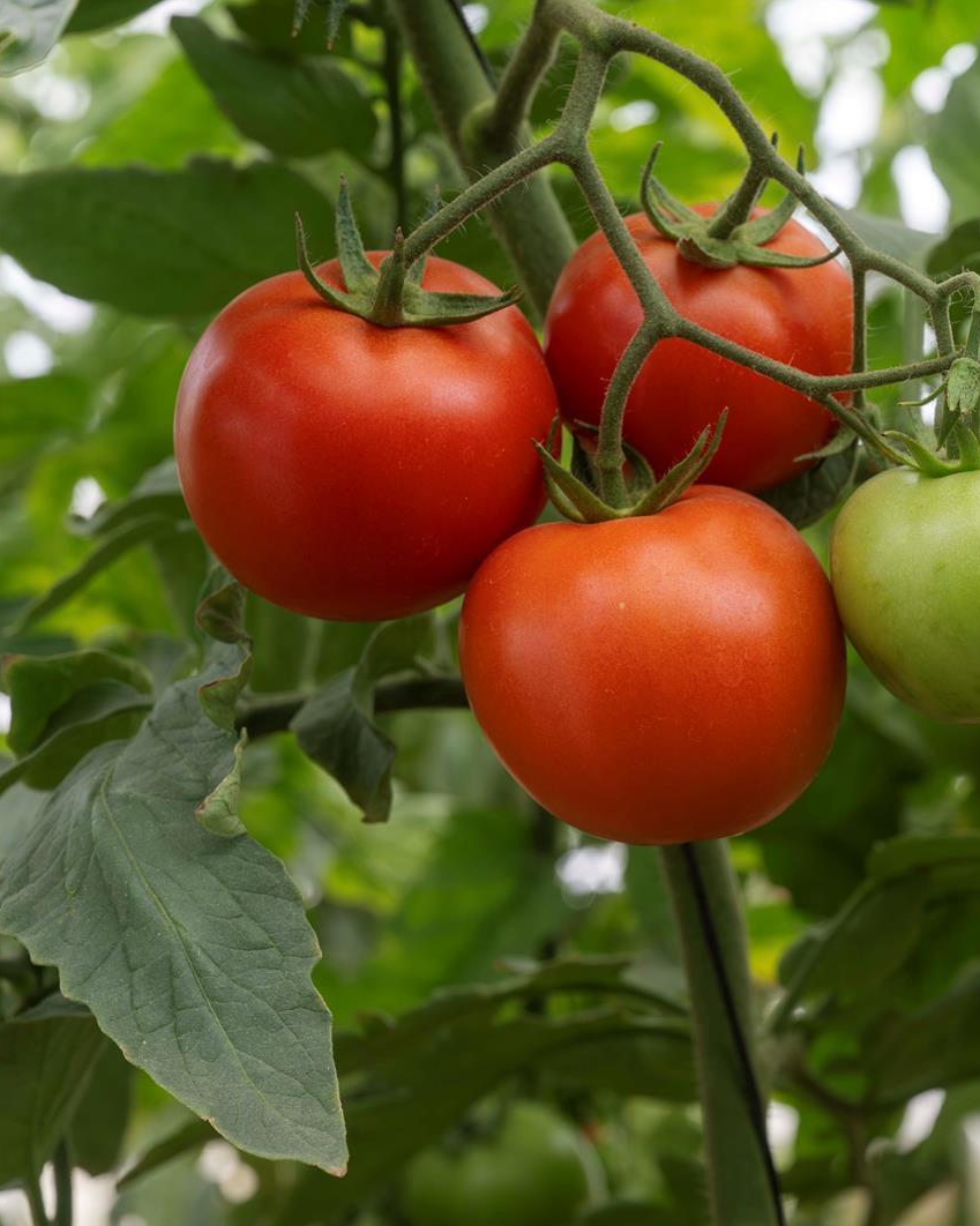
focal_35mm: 99
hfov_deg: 15.5
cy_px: 614
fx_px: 3591
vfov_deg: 19.4
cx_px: 672
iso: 200
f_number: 9
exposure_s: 1/40
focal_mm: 70
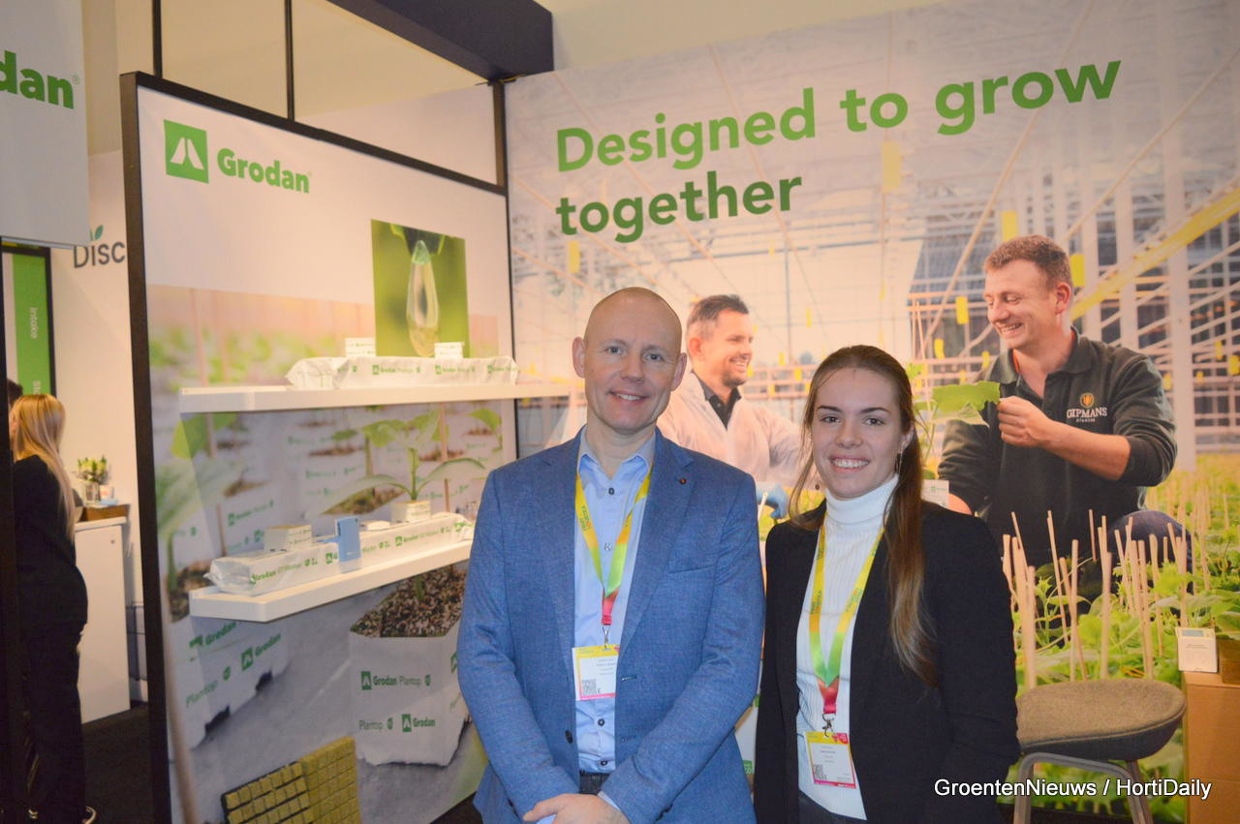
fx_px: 1032
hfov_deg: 62.0
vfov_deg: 43.5
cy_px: 412
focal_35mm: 30
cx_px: 620
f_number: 3.8
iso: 1400
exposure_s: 1/200
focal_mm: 20
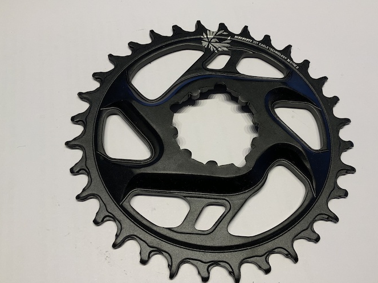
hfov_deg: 52.5
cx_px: 216
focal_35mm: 35
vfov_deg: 40.7
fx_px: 382
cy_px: 143
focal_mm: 3
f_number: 1.8
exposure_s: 1/50
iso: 40
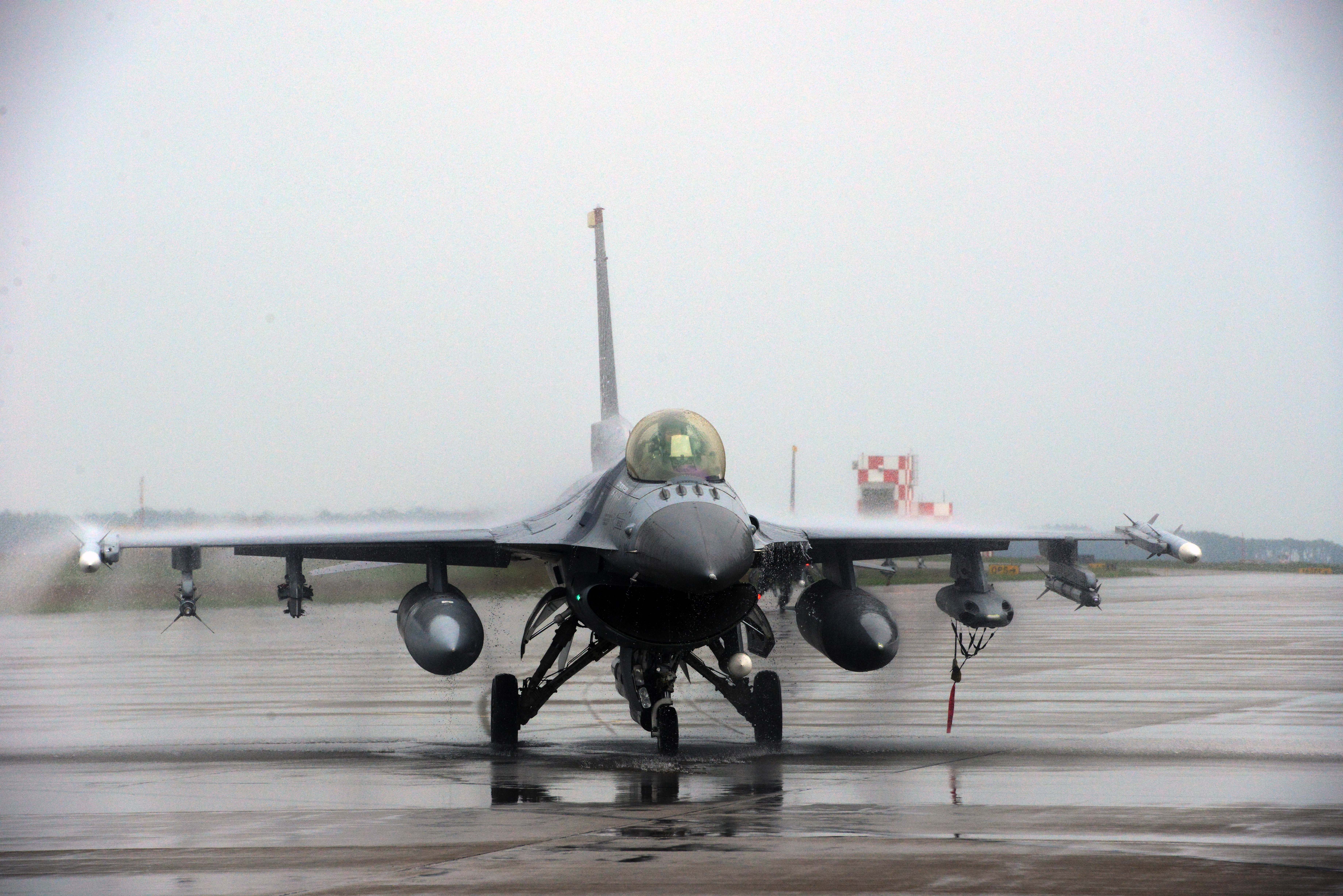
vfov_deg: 6.9
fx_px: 7463
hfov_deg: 10.3
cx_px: 672
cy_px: 448
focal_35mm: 200
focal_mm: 200
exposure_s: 1/800
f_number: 10
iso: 2000
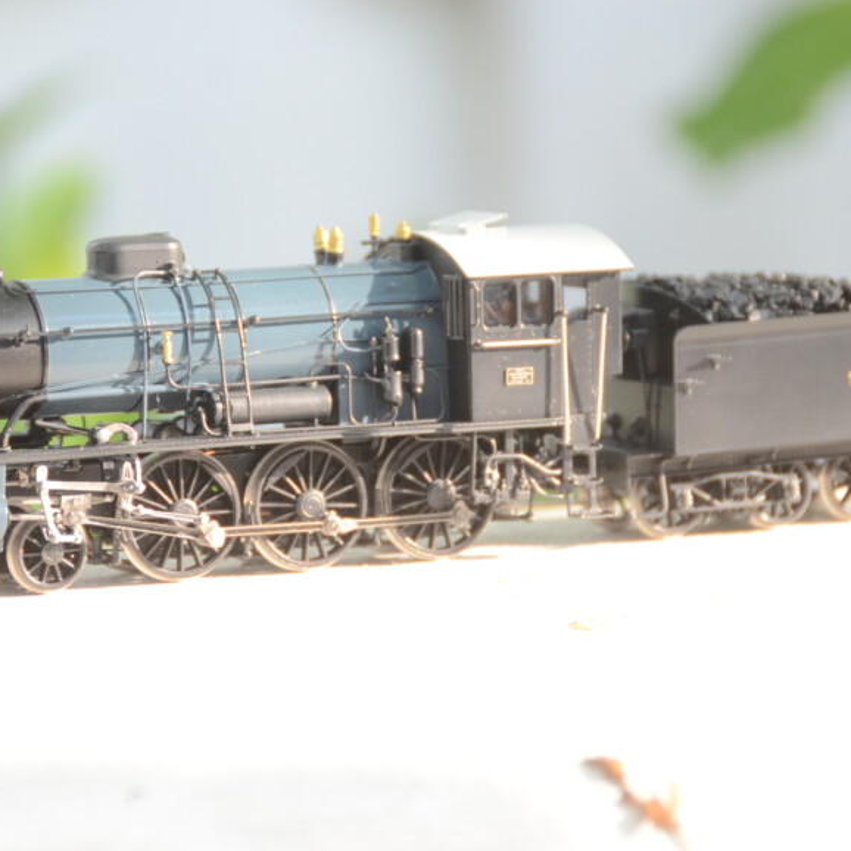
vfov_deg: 7.4
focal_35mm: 237
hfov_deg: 7.4
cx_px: 333
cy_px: 364
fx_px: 6585
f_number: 5.3
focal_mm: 105
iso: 800
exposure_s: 1/250
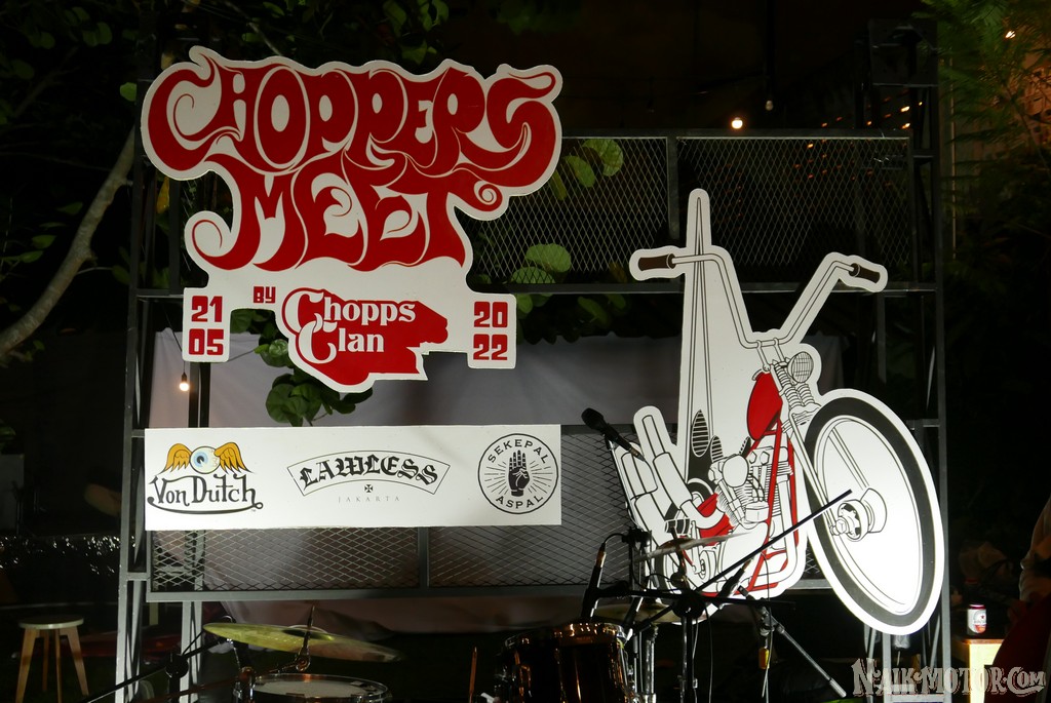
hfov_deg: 40.3
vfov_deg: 27.6
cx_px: 526
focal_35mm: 49
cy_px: 352
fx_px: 1432
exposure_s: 1/100
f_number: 2.7
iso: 1250
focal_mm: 22
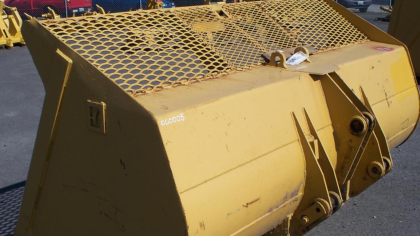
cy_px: 148
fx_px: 445
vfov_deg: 29.6
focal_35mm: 40
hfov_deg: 50.5
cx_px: 210
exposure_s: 1/640
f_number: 5
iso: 64
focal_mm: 7.54
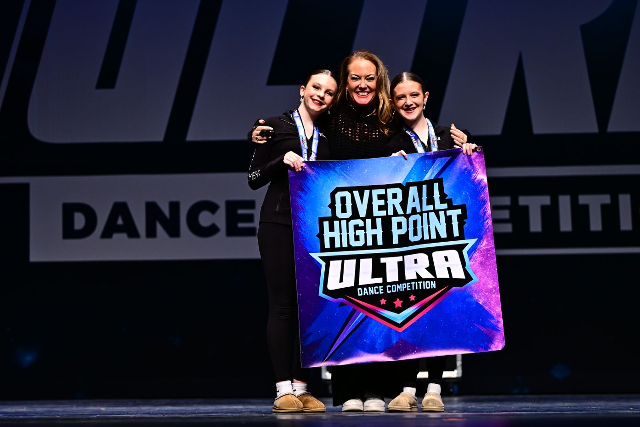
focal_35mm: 84
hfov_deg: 24.2
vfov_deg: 16.3
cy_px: 228
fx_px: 1493
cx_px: 329
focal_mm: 78
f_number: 2.8
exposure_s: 1/800
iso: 1600
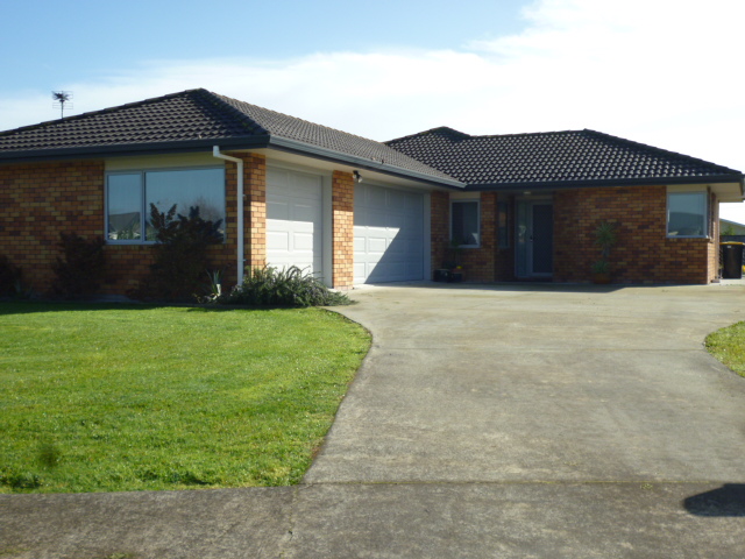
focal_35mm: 41
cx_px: 372
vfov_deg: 35.1
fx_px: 882
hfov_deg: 45.8
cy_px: 280
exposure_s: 1/80
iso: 100
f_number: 11
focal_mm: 7.3
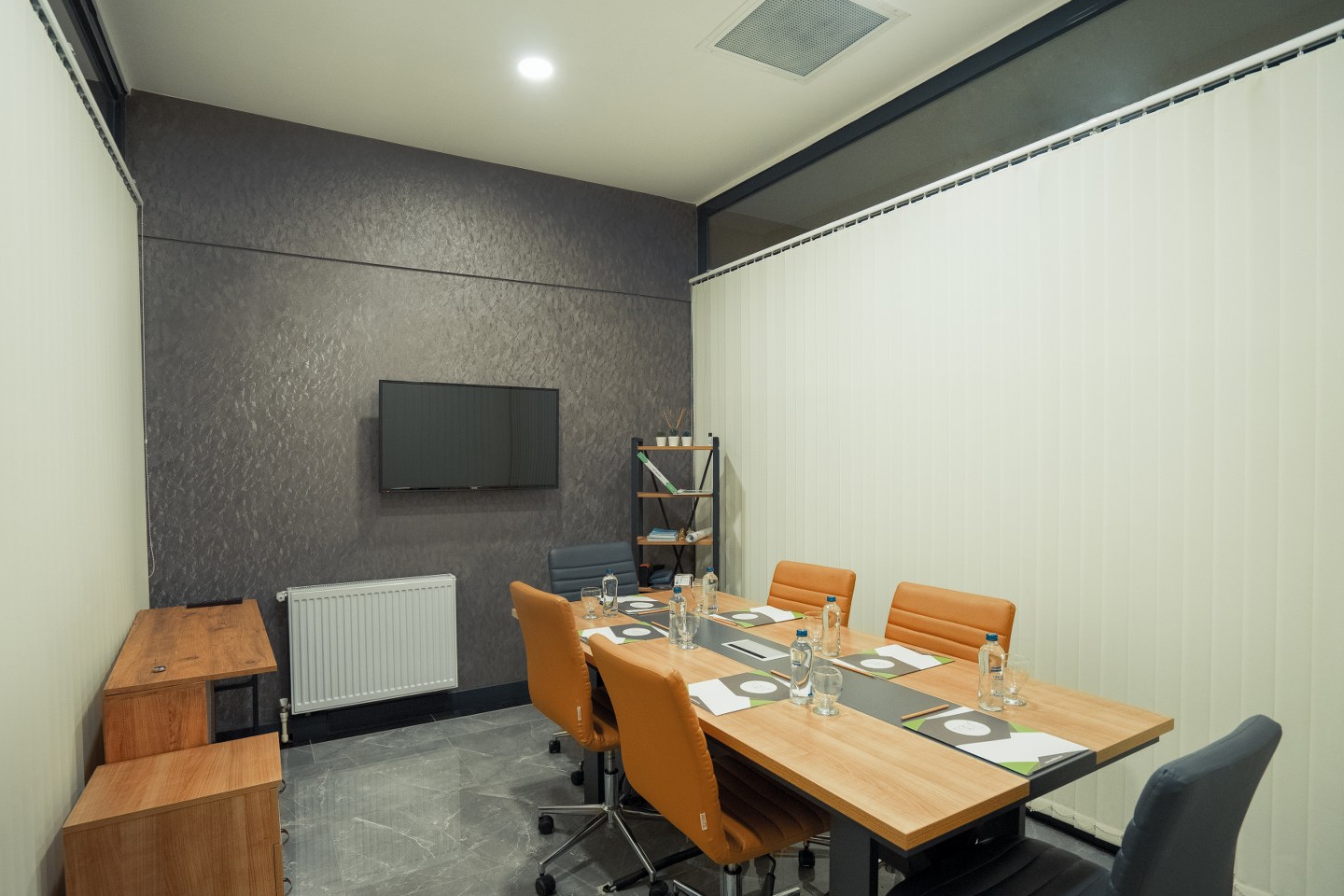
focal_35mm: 18
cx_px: 665
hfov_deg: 90.0
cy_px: 469
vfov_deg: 67.4
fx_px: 672
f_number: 4
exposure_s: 1/30
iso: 2500
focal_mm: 16
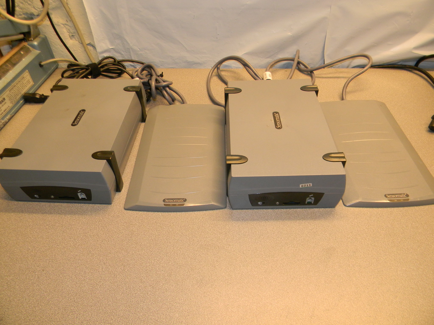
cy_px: 162
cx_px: 217
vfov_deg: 49.7
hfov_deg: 63.4
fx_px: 351
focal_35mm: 28
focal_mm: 5
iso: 161
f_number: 3.5
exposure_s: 1/30
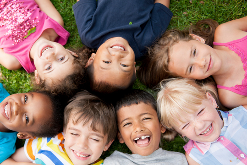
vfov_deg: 28.6
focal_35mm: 47
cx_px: 84
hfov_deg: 41.4
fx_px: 323
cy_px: 105
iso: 125
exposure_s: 1/160
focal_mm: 35
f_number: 2.8
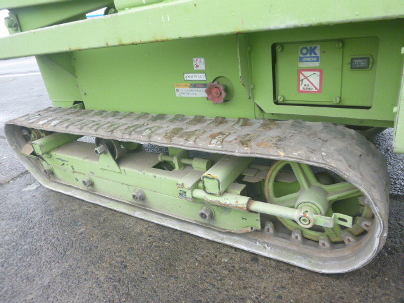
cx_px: 202
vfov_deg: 54.9
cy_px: 152
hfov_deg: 69.4
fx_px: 292
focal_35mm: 25
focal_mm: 4.5
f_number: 3.9
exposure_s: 1/60
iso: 250
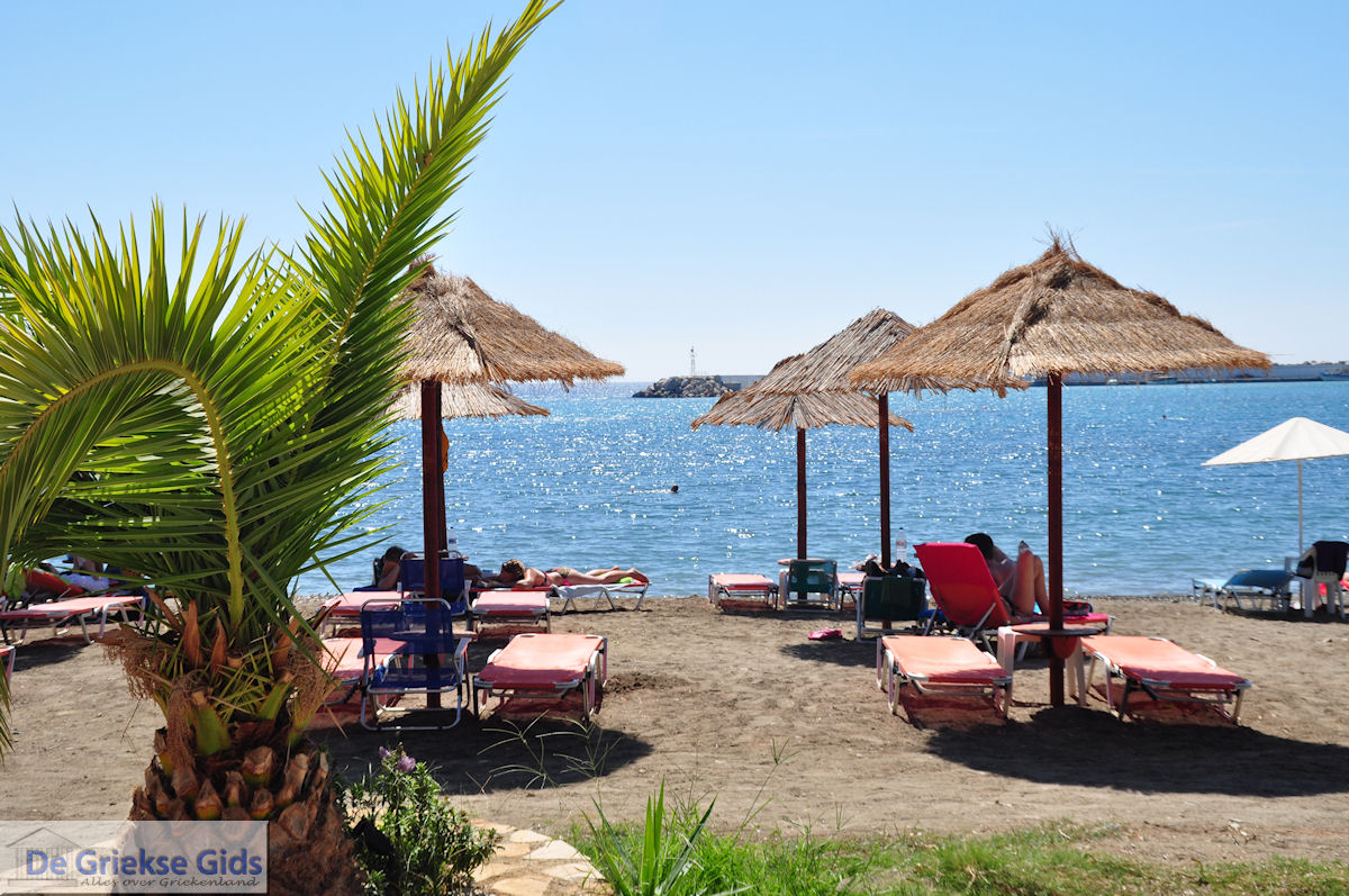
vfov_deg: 31.8
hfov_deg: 46.4
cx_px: 674
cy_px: 448
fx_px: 1572
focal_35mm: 42
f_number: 9
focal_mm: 28
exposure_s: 1/500
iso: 200
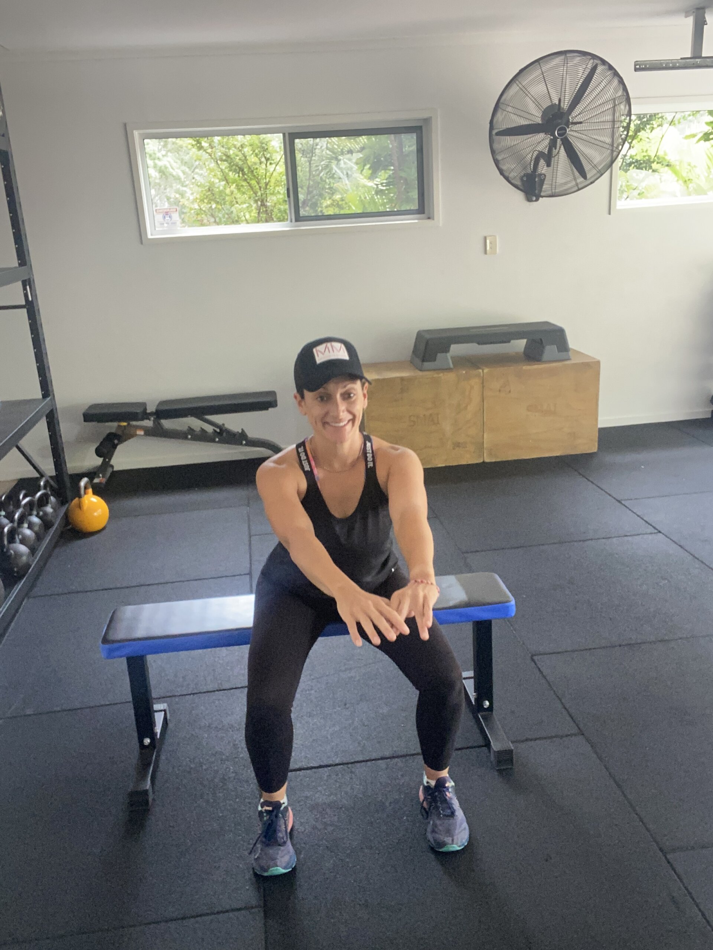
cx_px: 356
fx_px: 824
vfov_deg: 60.0
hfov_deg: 46.8
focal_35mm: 30
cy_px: 475
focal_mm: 2.71
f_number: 2.2
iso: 250
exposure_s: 1/60
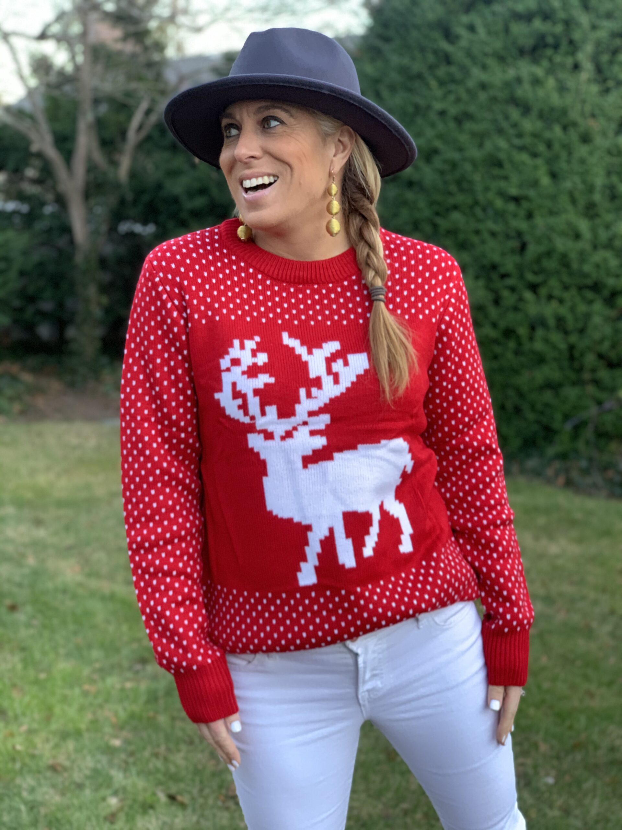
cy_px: 415
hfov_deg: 28.0
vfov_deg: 36.8
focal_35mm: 52
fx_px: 1246
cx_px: 311
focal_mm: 6
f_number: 2.4
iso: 125
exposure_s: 1/68
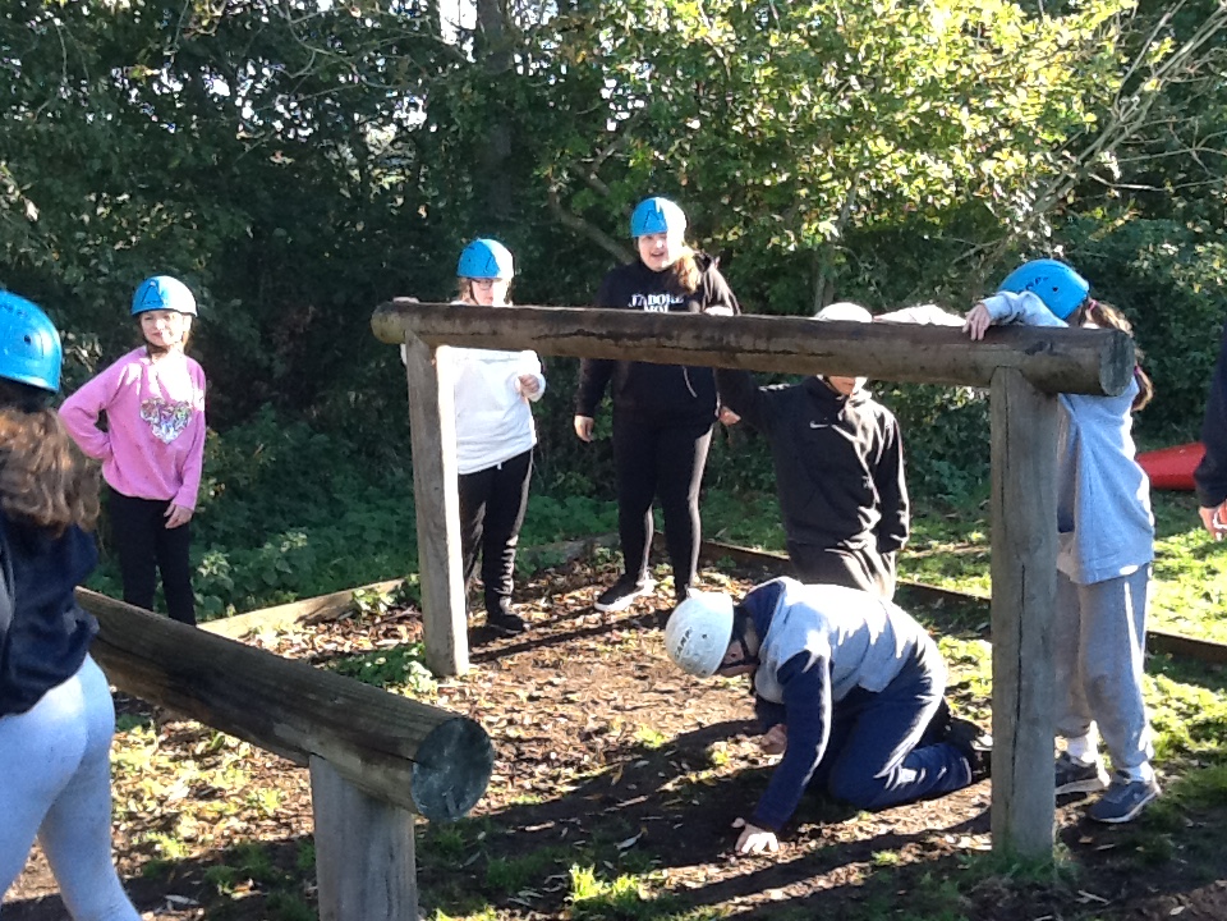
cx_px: 614
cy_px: 460
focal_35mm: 44
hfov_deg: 42.9
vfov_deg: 32.9
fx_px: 1560
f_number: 2.4
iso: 64
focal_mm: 2.03
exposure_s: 1/120
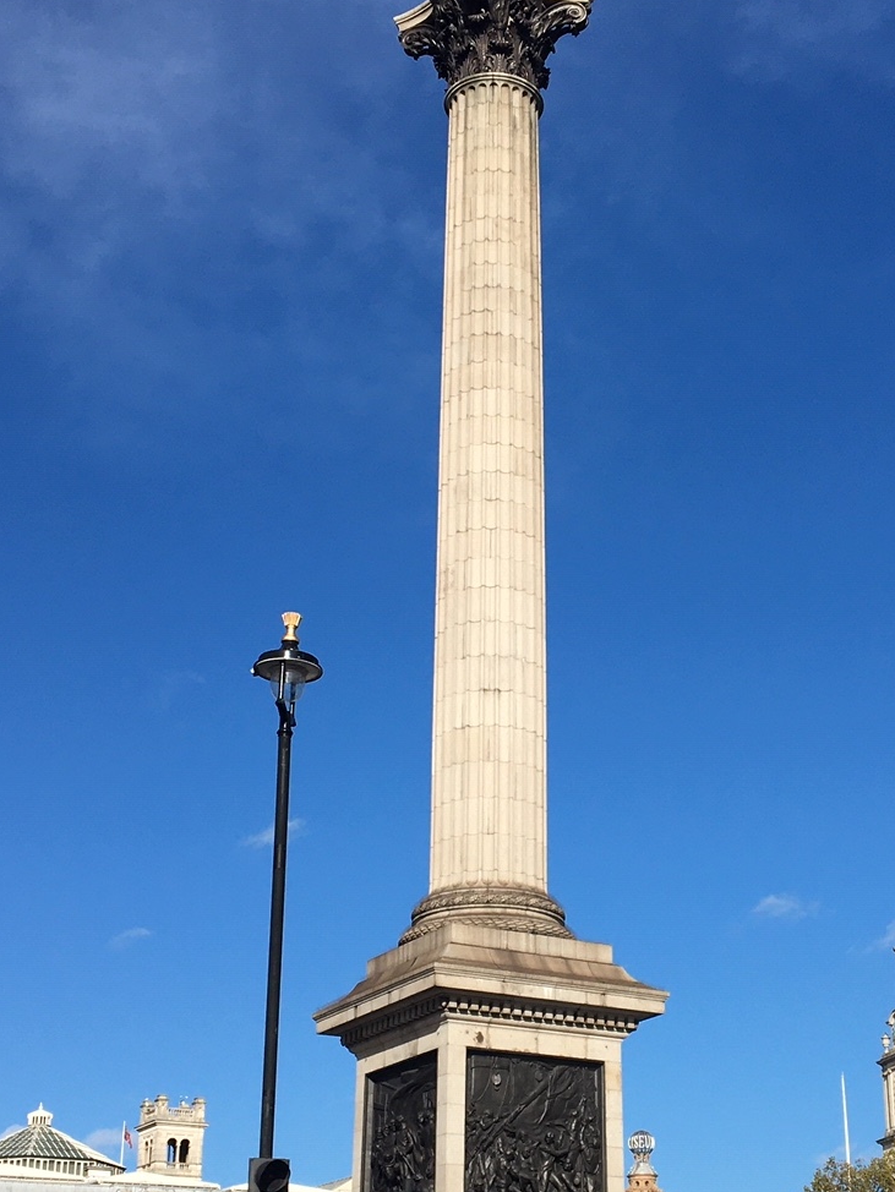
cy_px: 747
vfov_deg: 32.0
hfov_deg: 24.3
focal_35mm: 60
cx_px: 568
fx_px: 2068
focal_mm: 4.15
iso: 25
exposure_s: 1/2137
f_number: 2.2
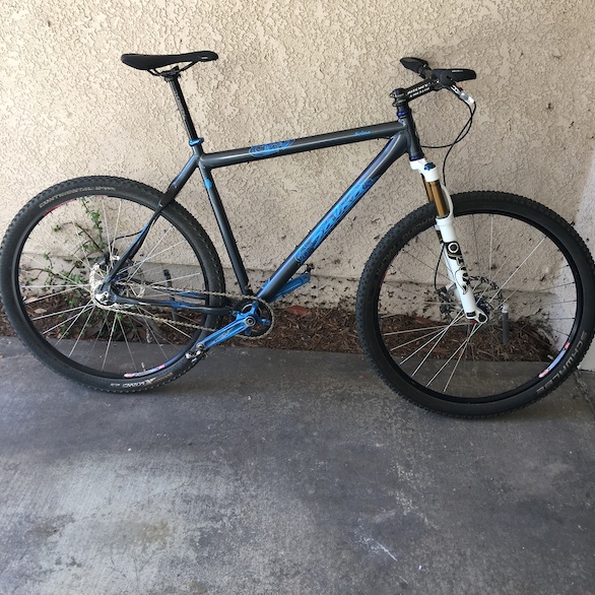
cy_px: 237
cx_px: 304
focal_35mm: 35
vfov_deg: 46.9
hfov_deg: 47.2
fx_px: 681
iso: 25
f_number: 2.2
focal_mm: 4.15
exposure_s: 1/60
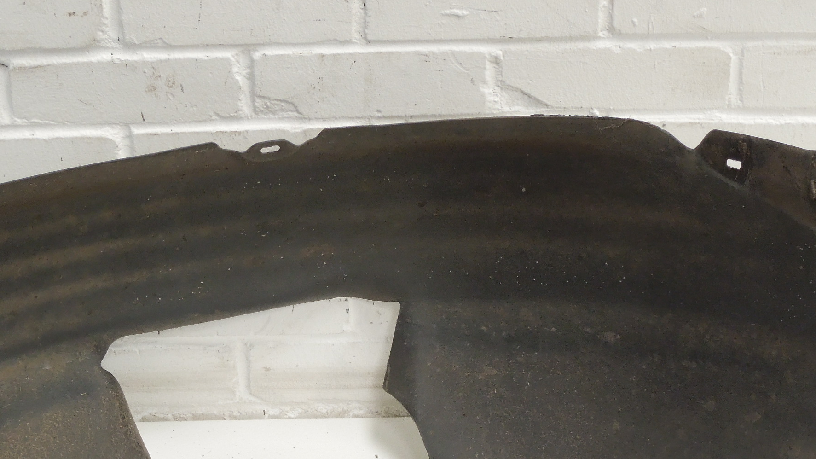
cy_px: 398
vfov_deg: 13.9
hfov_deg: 24.7
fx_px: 1861
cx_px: 358
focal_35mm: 86
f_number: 4.2
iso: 400
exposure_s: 1/20
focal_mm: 9.8
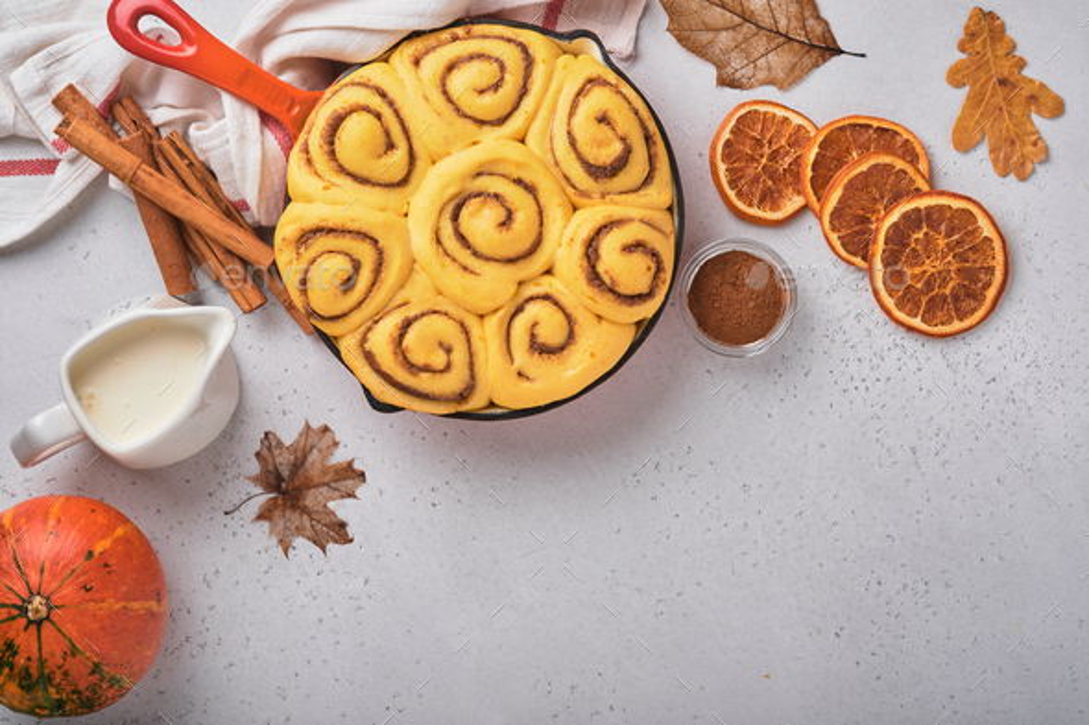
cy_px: 362
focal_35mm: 90
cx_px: 544
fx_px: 2722
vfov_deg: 15.2
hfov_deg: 22.6
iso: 160
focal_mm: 60
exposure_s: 1/160
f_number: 9
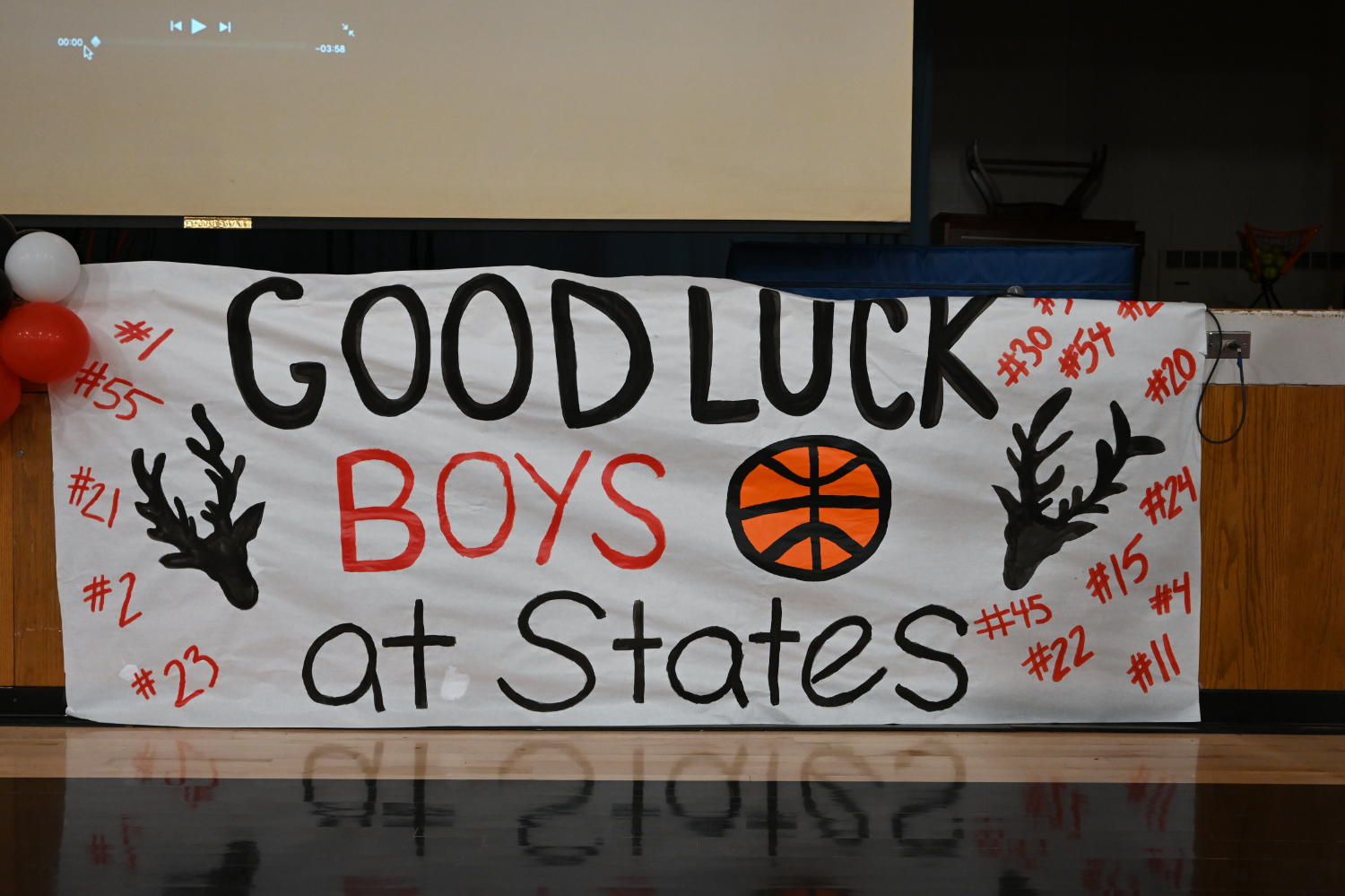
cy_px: 448
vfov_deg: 34.2
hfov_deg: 49.6
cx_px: 672
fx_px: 1457
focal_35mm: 39
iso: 4500
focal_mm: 39
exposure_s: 1/40
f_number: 8
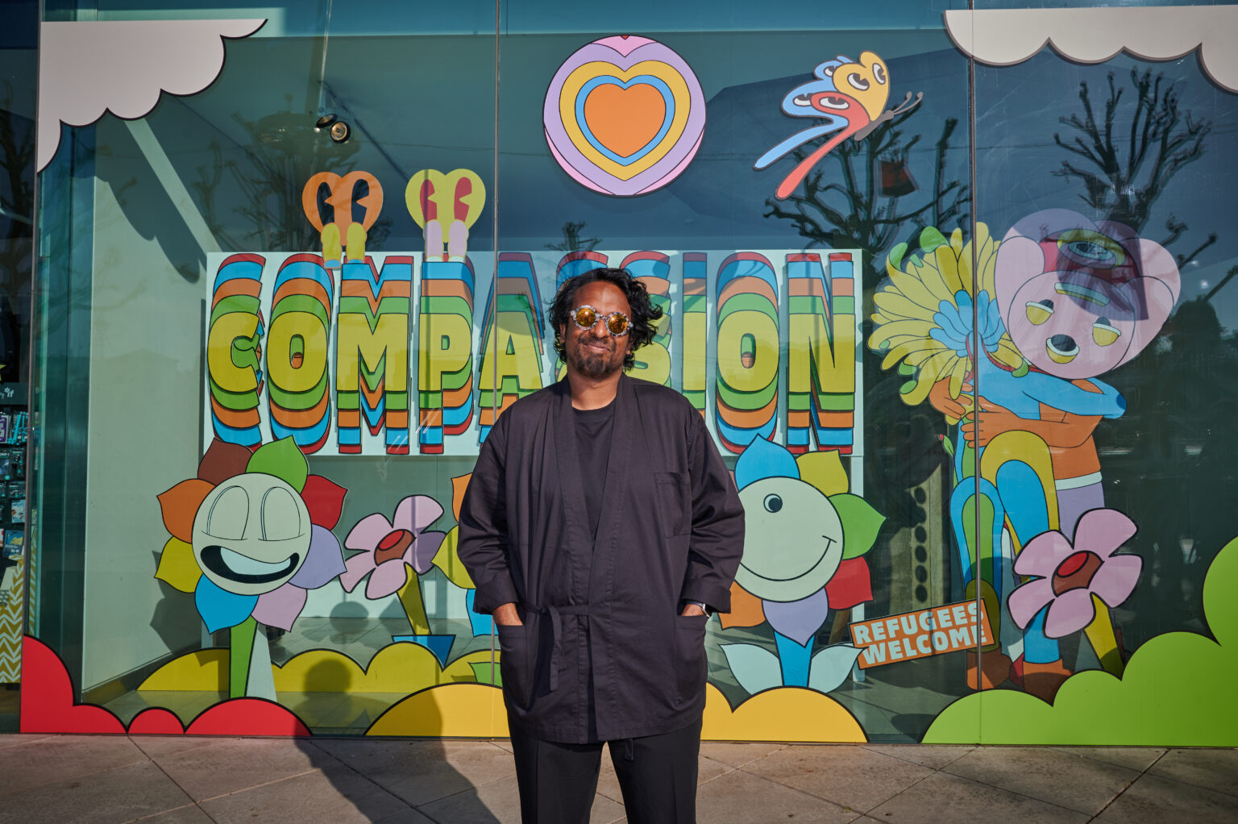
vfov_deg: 53.1
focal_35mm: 24
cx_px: 619
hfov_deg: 73.8
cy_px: 412
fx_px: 825
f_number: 9
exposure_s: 1/200
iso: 125
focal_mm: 24
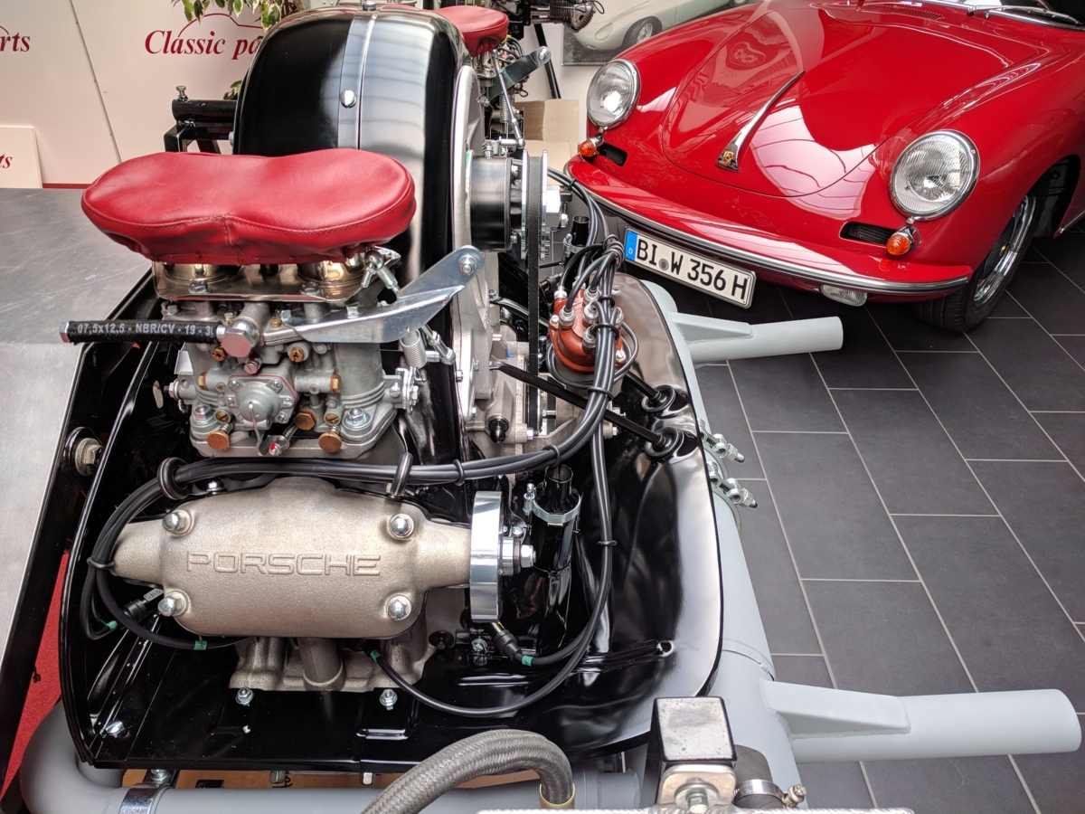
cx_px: 542
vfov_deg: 53.1
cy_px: 407
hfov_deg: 67.3
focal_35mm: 26
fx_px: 815
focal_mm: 4.67
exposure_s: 1/125
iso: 103
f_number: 2
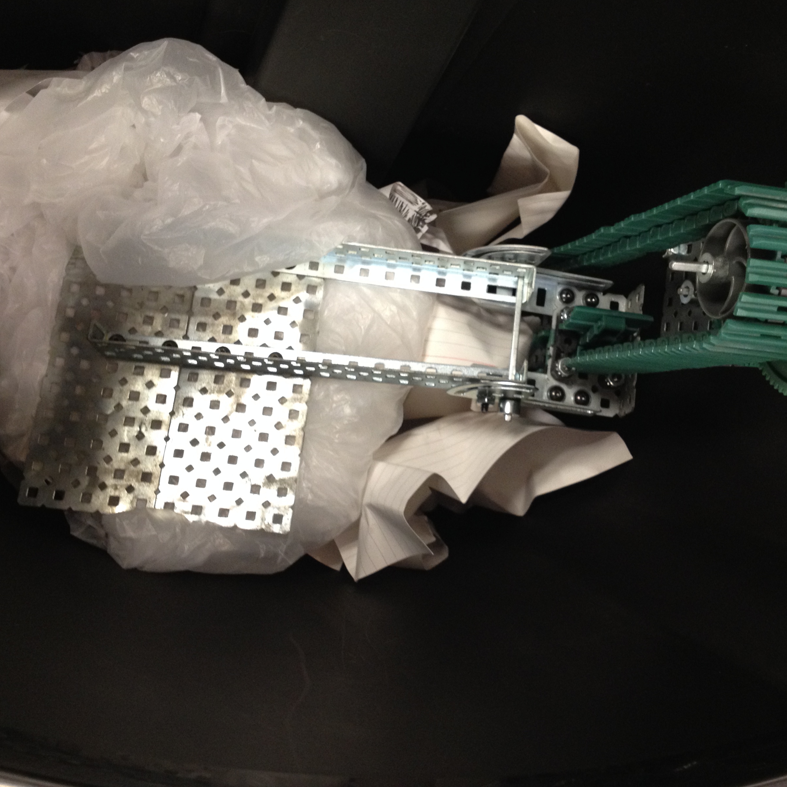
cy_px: 388
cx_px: 413
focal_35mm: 42
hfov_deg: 40.0
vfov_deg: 40.0
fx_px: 1080
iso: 200
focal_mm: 4.28
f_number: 2.4
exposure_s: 1/20
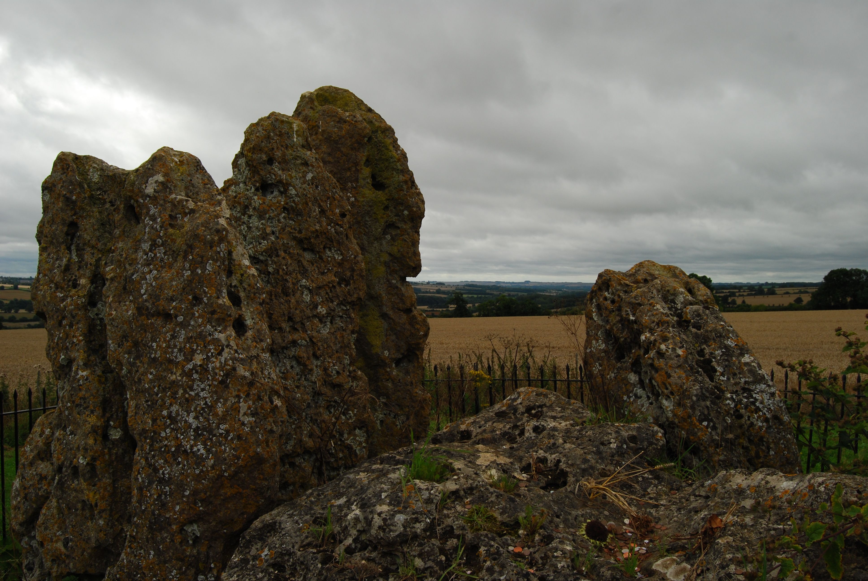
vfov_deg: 40.1
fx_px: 797
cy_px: 290
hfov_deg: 57.2
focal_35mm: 33
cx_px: 434
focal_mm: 22
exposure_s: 1/400
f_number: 8
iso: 200
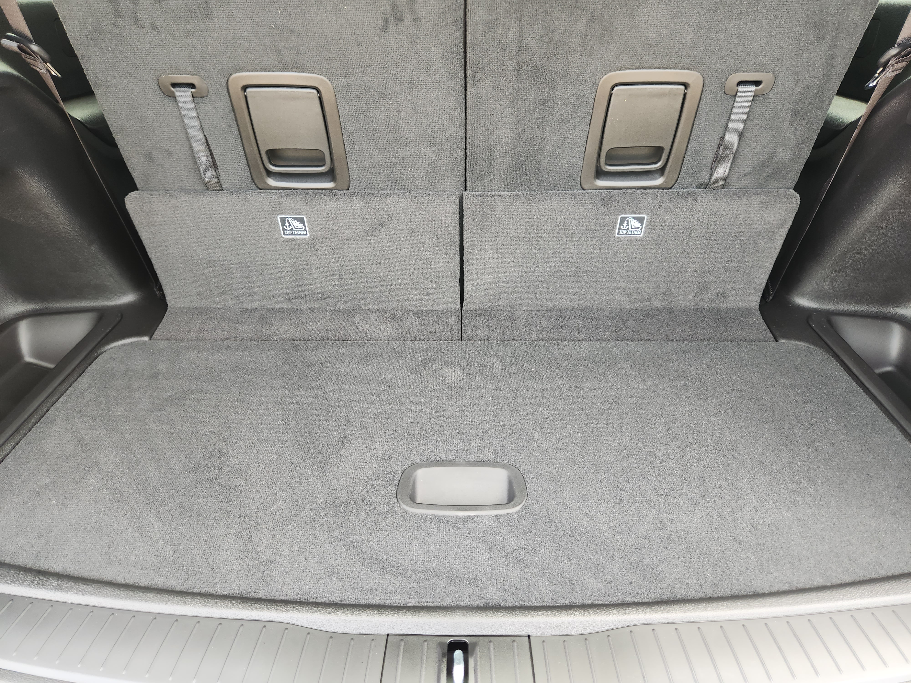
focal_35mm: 23
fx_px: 605
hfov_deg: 73.9
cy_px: 342
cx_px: 456
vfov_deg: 58.9
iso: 125
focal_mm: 5.4
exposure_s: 1/180
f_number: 1.8
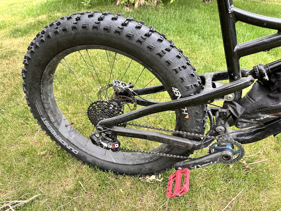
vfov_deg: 56.8
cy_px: 106
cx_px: 140
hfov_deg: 71.6
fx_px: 195
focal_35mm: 24
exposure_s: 1/60
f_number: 1.78
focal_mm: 6.76
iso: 640
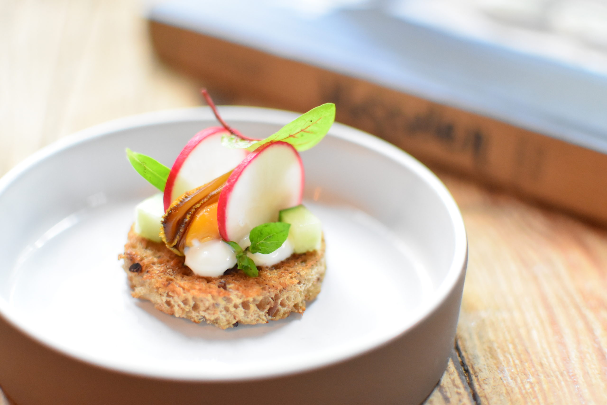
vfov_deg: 25.8
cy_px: 202
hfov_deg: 37.8
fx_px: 886
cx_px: 304
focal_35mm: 52
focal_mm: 35
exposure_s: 1/125
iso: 3200
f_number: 2.2
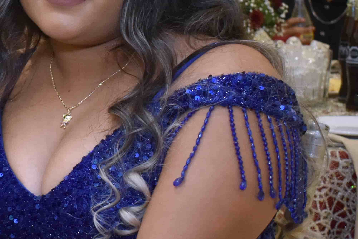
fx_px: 1119
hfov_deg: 17.0
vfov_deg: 12.2
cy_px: 103
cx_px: -122
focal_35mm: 112
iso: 800
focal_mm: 25
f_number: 4
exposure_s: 1/80
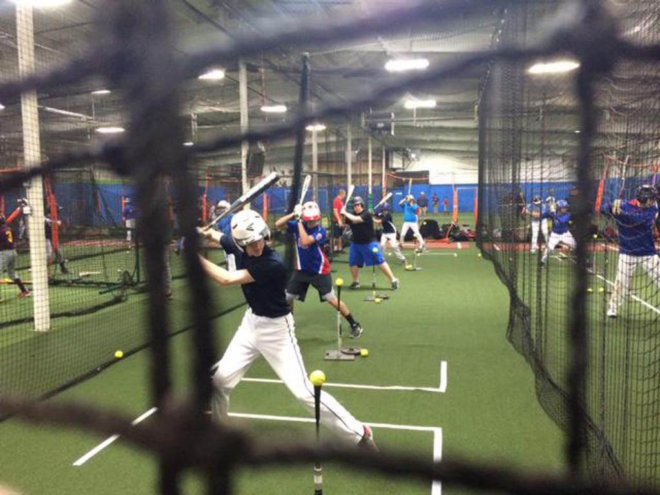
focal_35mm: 30
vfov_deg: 46.8
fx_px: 572
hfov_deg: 60.0
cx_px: 330
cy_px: 248
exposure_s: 1/24
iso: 320
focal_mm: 4.12
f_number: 2.2
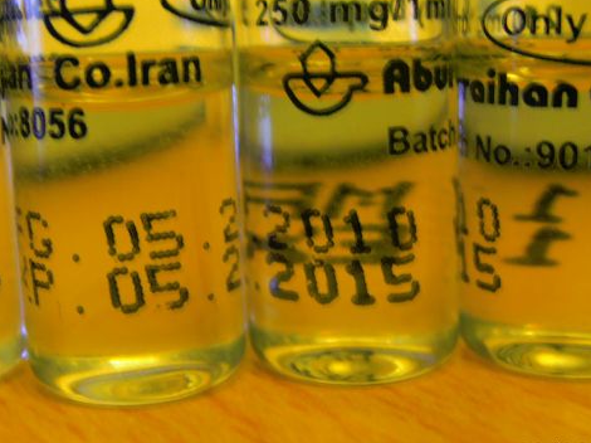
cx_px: 220
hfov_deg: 30.6
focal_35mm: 63
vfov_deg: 23.2
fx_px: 1075
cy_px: 157
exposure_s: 1/2
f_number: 3.9
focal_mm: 6.61
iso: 125
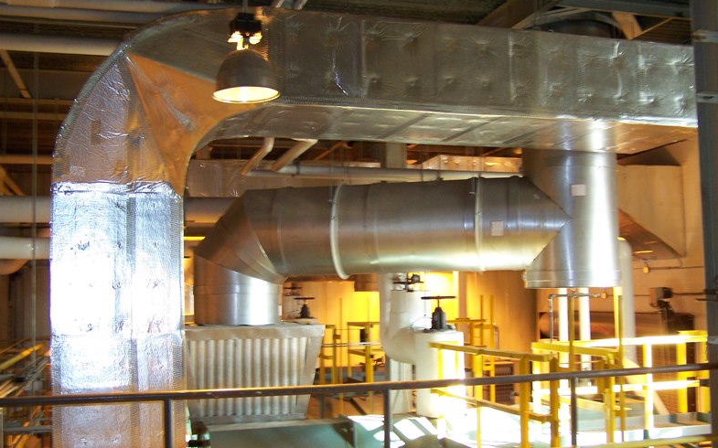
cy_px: 225
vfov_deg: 31.2
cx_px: 364
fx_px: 802
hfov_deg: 48.2
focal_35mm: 41
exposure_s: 1/20
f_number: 2.8
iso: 160
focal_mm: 6.3
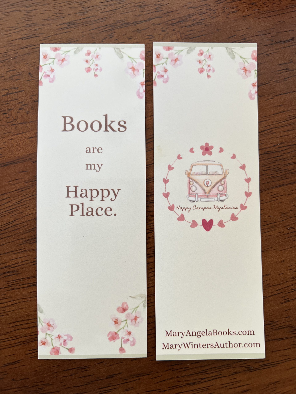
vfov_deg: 67.3
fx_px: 296
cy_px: 197
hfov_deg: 53.1
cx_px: 148
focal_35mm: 26
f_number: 1.5
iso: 100
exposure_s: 1/120
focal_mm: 5.7
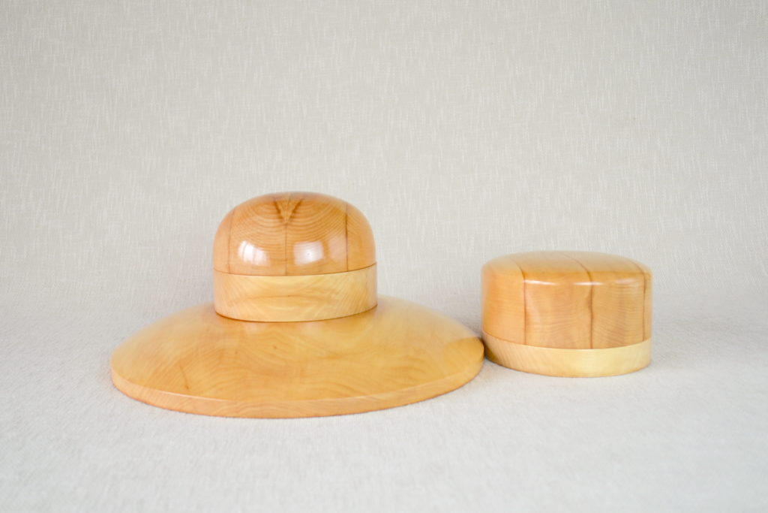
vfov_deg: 40.0
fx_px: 704
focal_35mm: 33
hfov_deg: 57.2
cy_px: 256
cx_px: 384
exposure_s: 1/50
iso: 100
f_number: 3.8
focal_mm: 22
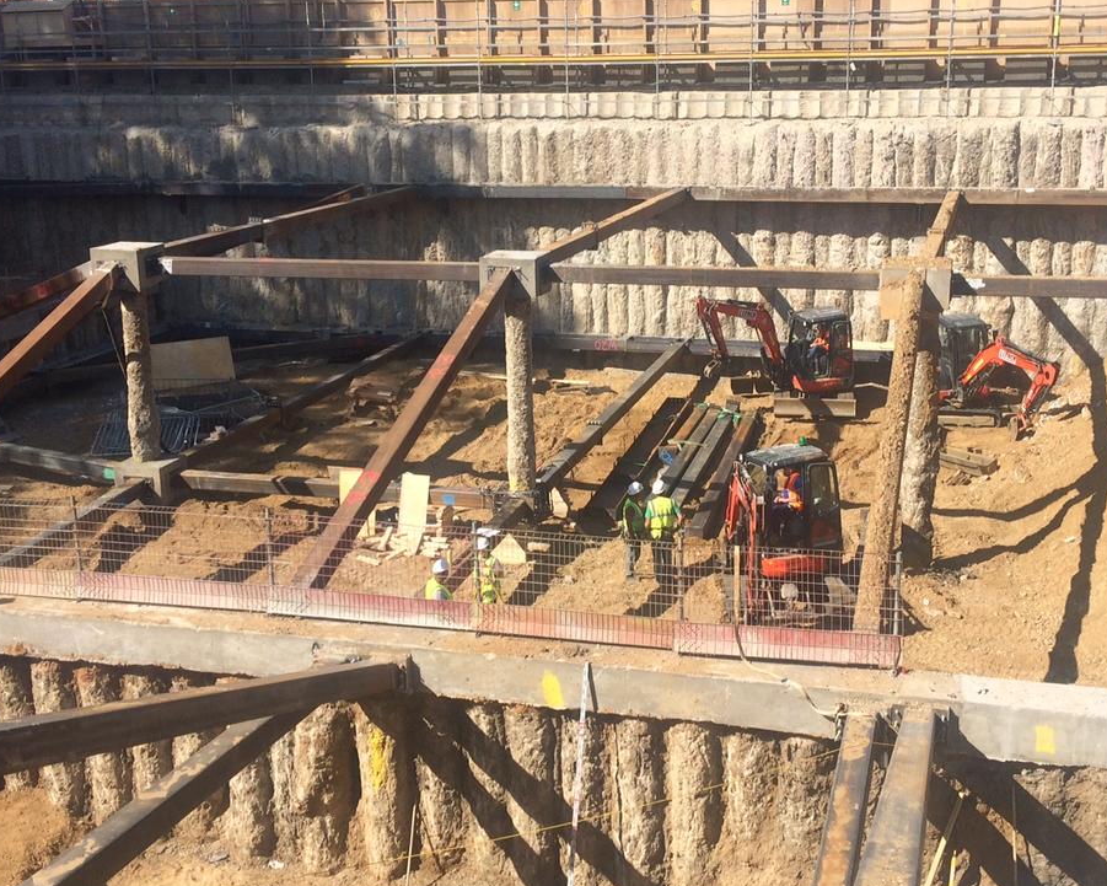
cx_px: 589
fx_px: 1442
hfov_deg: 42.0
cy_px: 404
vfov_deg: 34.1
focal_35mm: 44
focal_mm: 4.15
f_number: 2.2
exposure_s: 1/1709
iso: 32
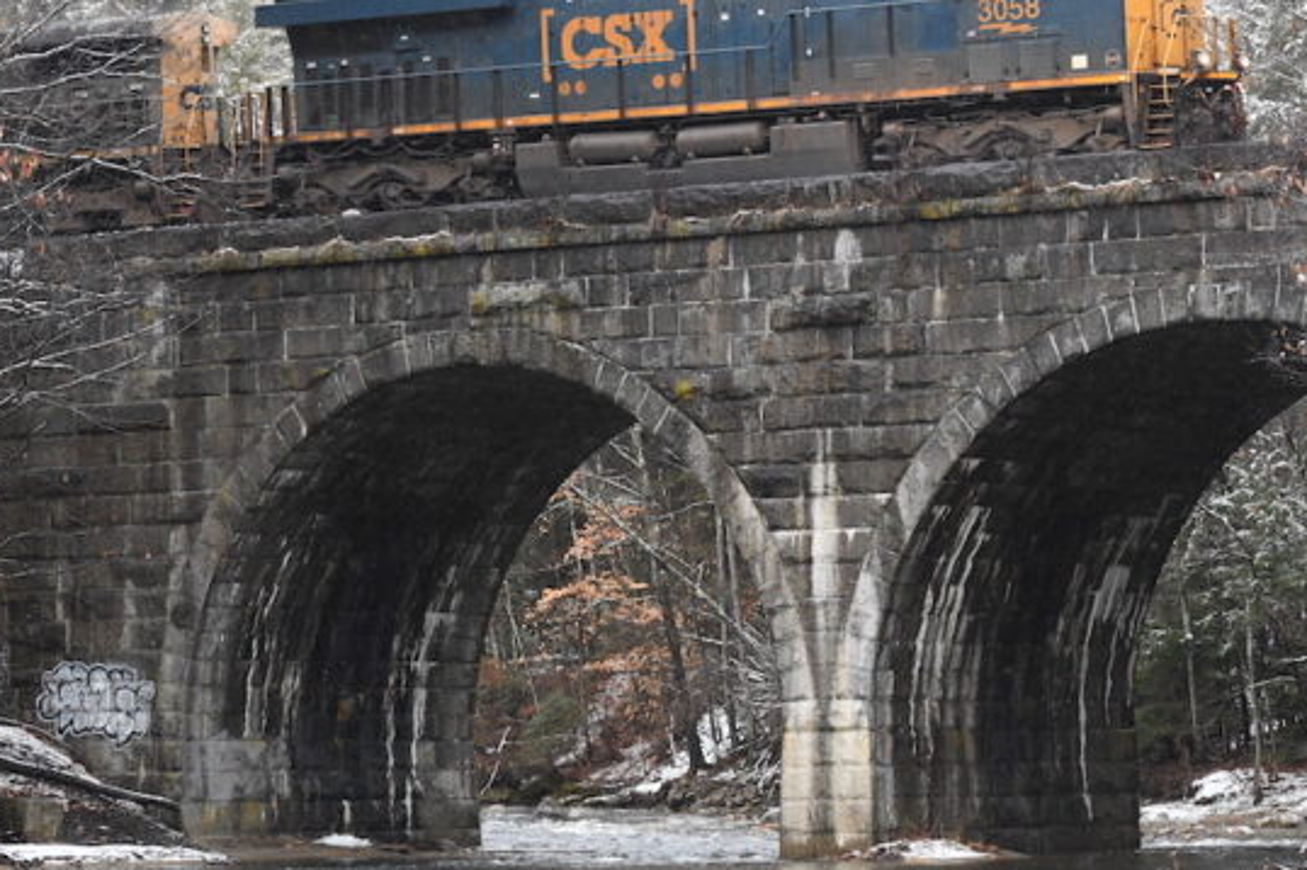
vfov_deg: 9.1
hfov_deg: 13.7
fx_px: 5442
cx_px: 668
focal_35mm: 150
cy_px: 272
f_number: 6.3
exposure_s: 1/500
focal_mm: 70
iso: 2500
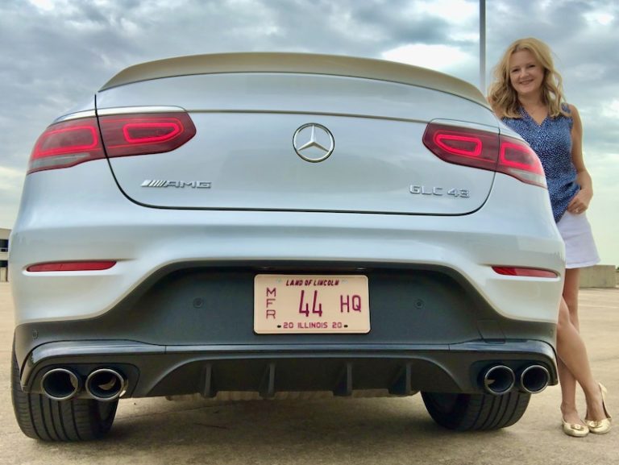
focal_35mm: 32
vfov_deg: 44.2
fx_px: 573
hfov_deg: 56.8
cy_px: 232
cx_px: 310
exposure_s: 1/428
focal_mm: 2.87
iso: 20
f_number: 2.2
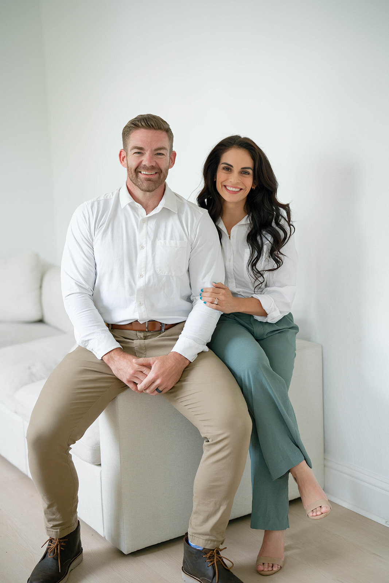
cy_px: 292
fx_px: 810
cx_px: 194
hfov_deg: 27.0
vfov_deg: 39.6
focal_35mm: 50
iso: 800
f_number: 1.6
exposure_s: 1/200
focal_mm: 50
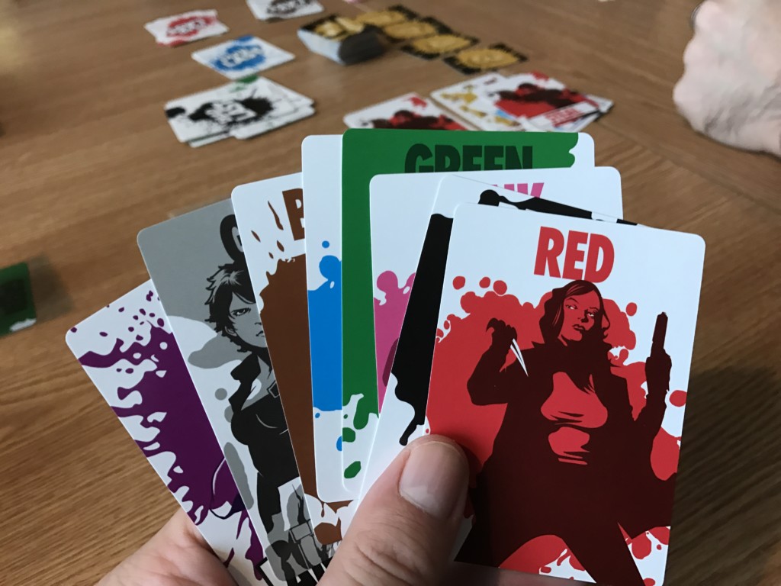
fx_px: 632
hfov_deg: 63.4
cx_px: 390
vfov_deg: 49.7
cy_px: 293
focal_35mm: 28
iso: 50
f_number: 1.8
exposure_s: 1/17
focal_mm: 3.99
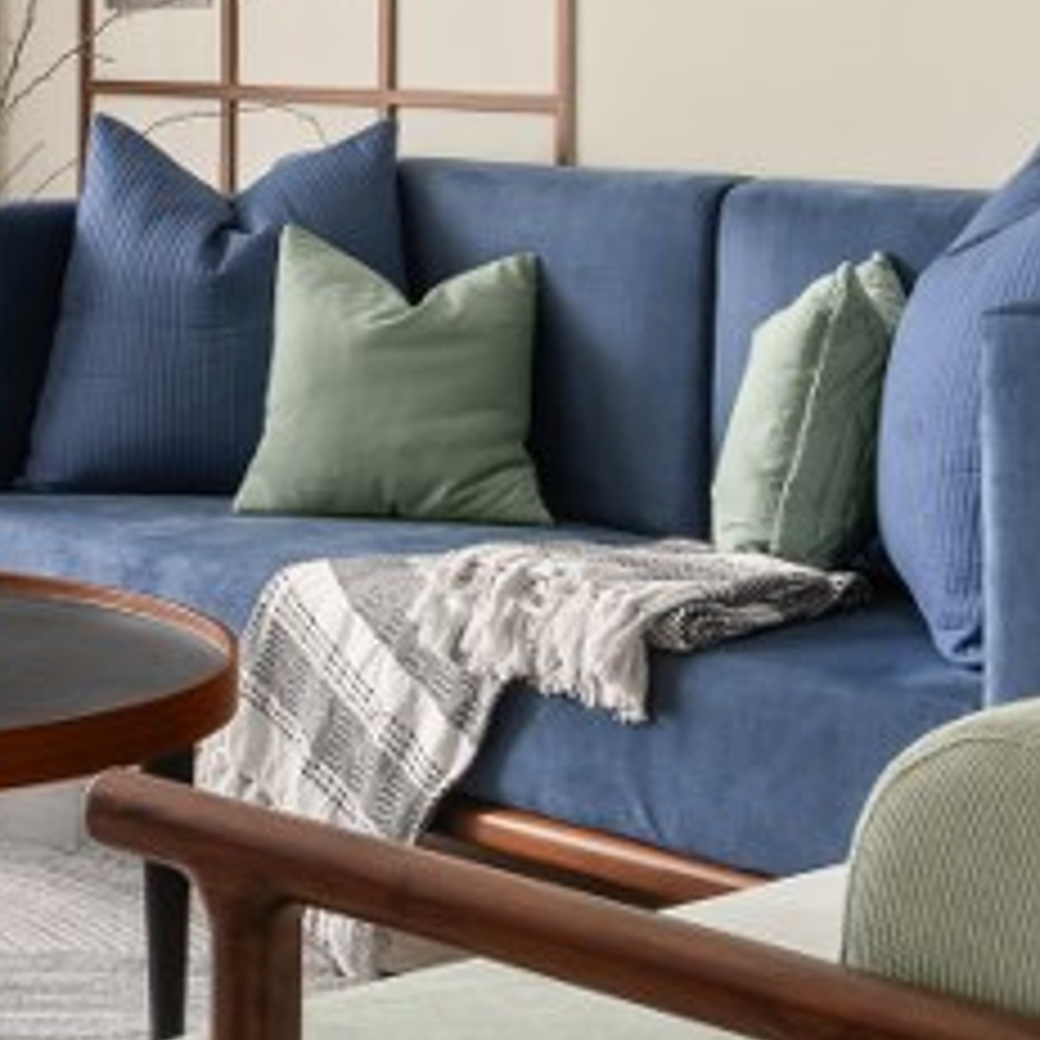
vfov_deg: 17.2
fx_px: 3365
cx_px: 81
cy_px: -16
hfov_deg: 17.3
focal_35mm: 99
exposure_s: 1.3
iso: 200
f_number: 16
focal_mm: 21
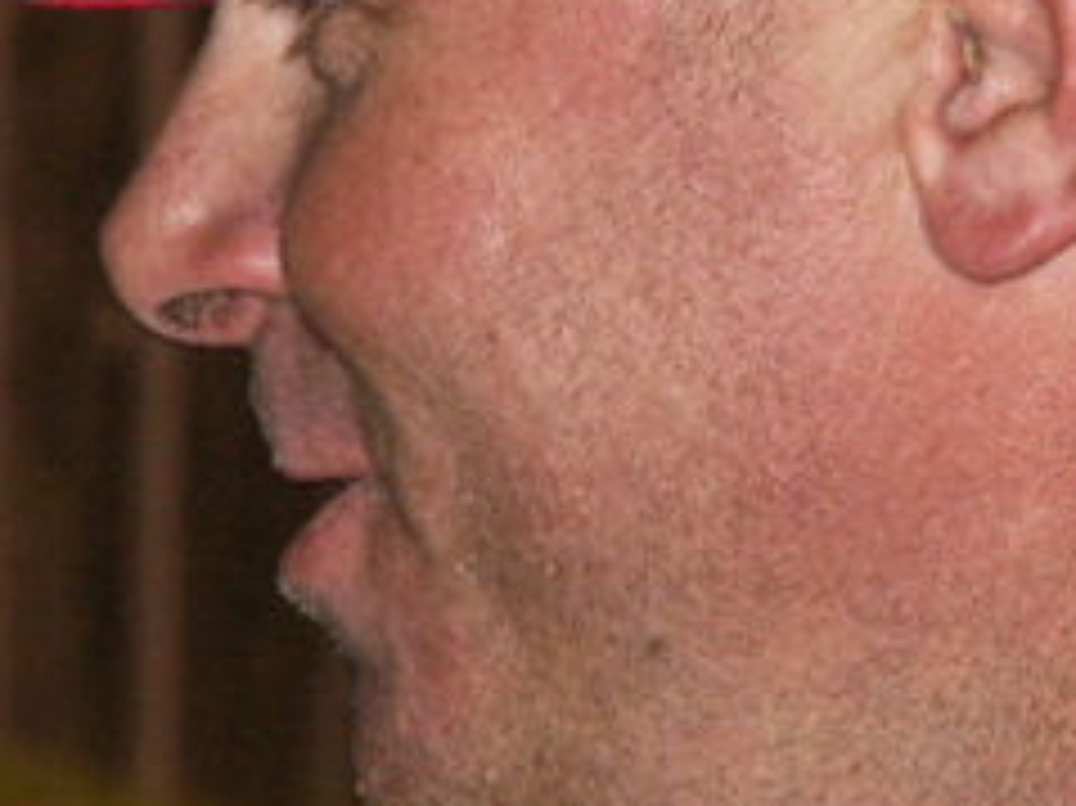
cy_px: 225
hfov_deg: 4.0
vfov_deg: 3.0
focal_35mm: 495
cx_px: 558
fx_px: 15379
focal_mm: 30.21
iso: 160
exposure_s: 1/50
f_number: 4
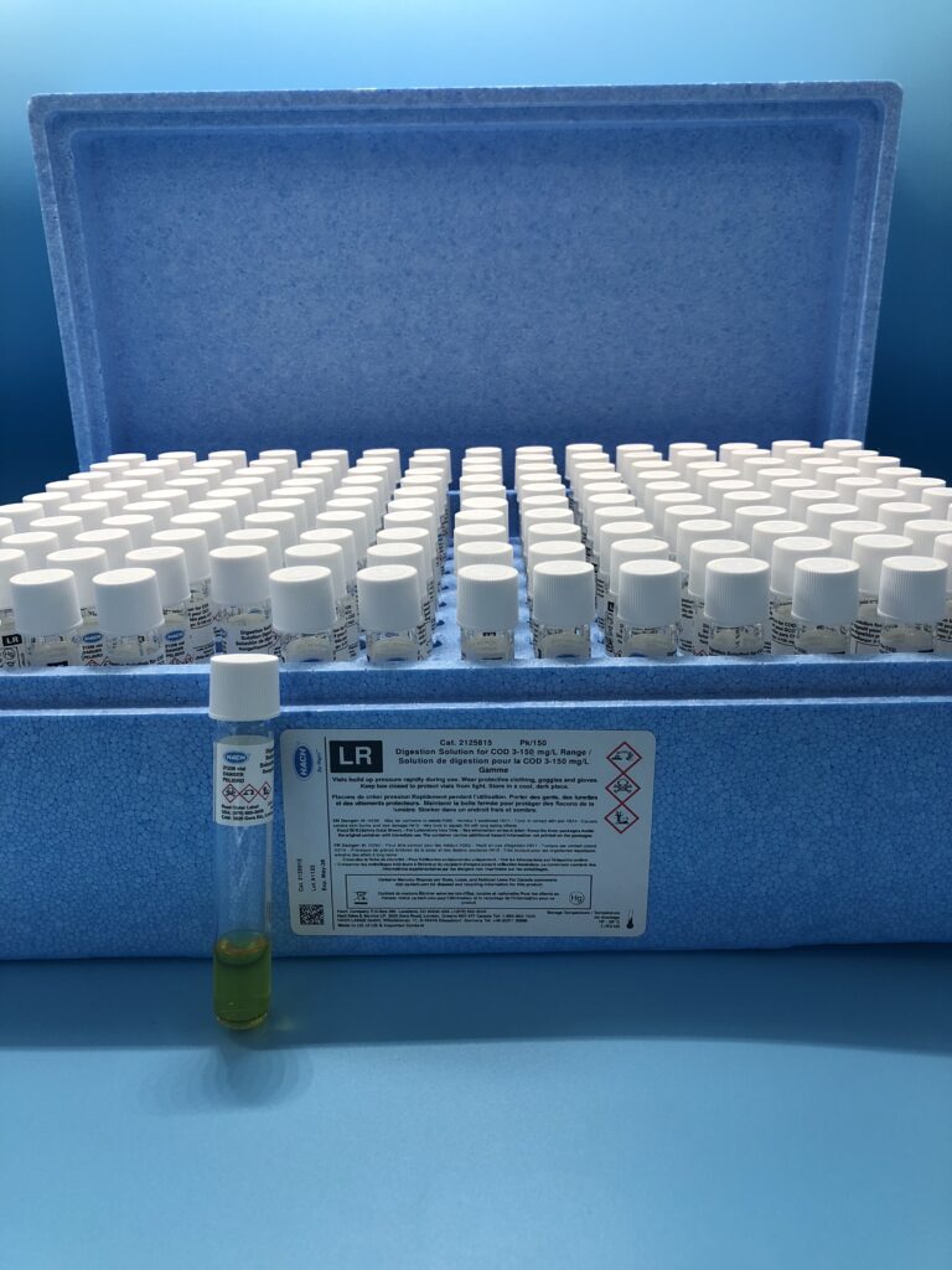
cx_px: 476
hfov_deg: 48.2
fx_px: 1063
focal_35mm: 29
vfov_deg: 61.7
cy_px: 635
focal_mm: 3.99
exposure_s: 1/30
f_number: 1.8
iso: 25
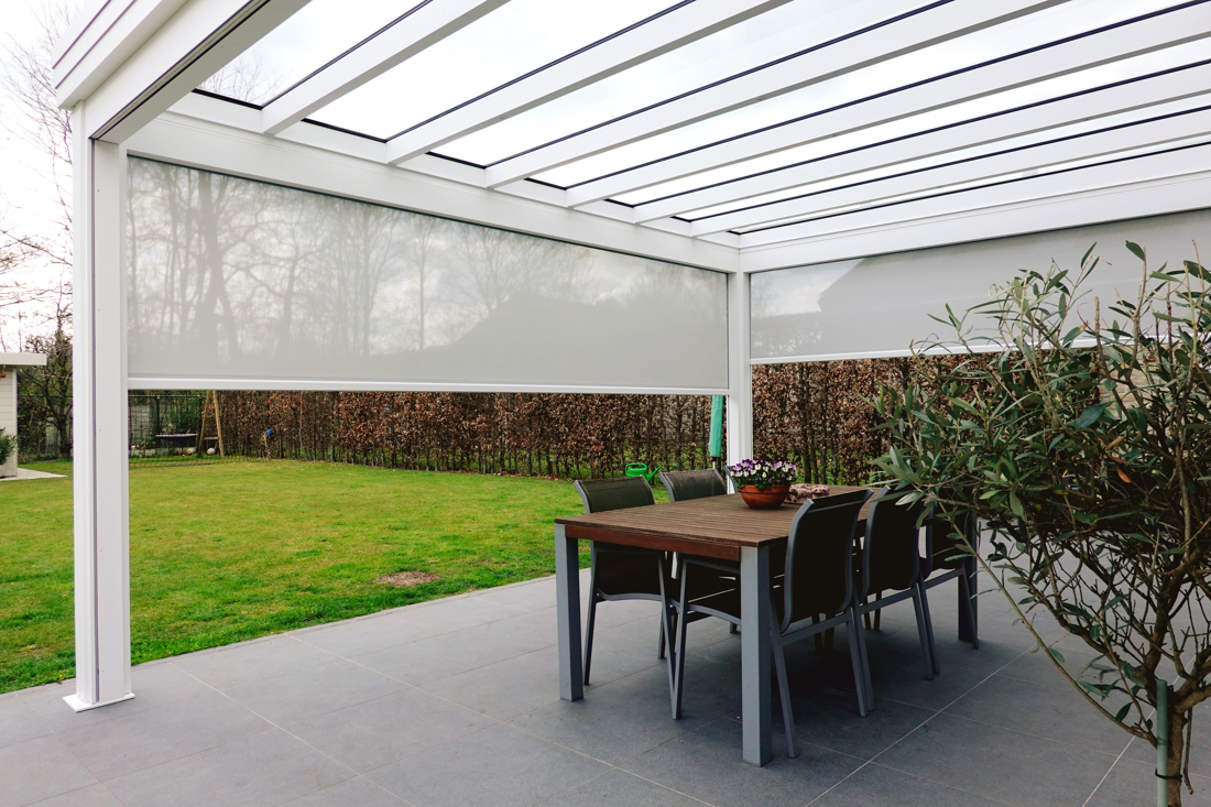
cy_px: 404
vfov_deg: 53.1
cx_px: 606
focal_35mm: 24
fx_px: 807
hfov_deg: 73.8
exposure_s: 1/200
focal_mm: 9
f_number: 5
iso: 125
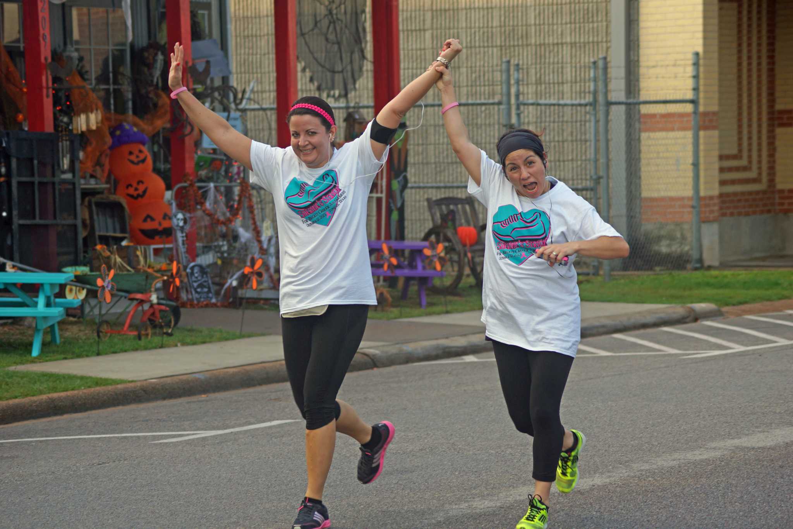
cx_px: 396
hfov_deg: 13.0
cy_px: 264
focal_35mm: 158
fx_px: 3469
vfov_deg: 8.7
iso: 100
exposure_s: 1/250
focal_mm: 105
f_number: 5
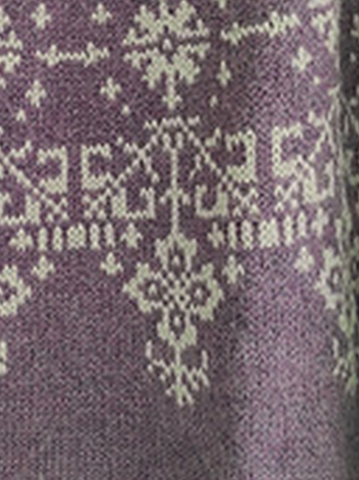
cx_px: 50
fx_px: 1011
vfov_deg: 26.4
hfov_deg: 19.8
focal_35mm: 73
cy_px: 126
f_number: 1.89
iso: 111
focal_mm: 5.43
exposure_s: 1/50
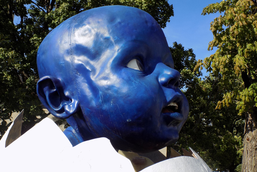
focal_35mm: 41
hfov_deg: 47.4
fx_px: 293
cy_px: 88
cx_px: 127
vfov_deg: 32.6
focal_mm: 6.6
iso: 80
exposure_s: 1/800
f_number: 3.5
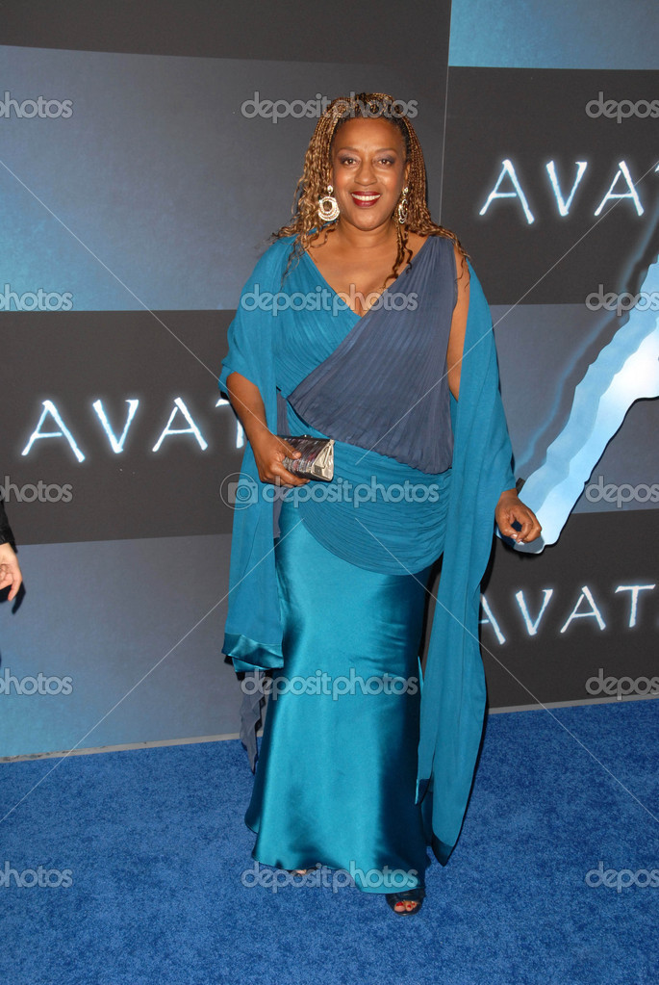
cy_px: 492
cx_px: 330
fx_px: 1273
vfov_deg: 42.3
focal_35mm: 46
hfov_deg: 29.0
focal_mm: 31
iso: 400
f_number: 8
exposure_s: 1/250
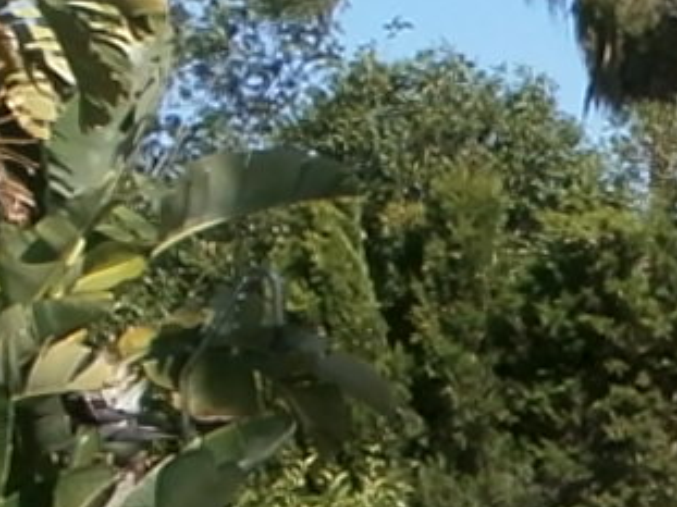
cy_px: 572
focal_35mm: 178
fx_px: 3480
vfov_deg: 8.3
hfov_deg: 10.1
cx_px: 1432
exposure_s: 1/1250
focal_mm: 4.8
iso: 100
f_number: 2.9
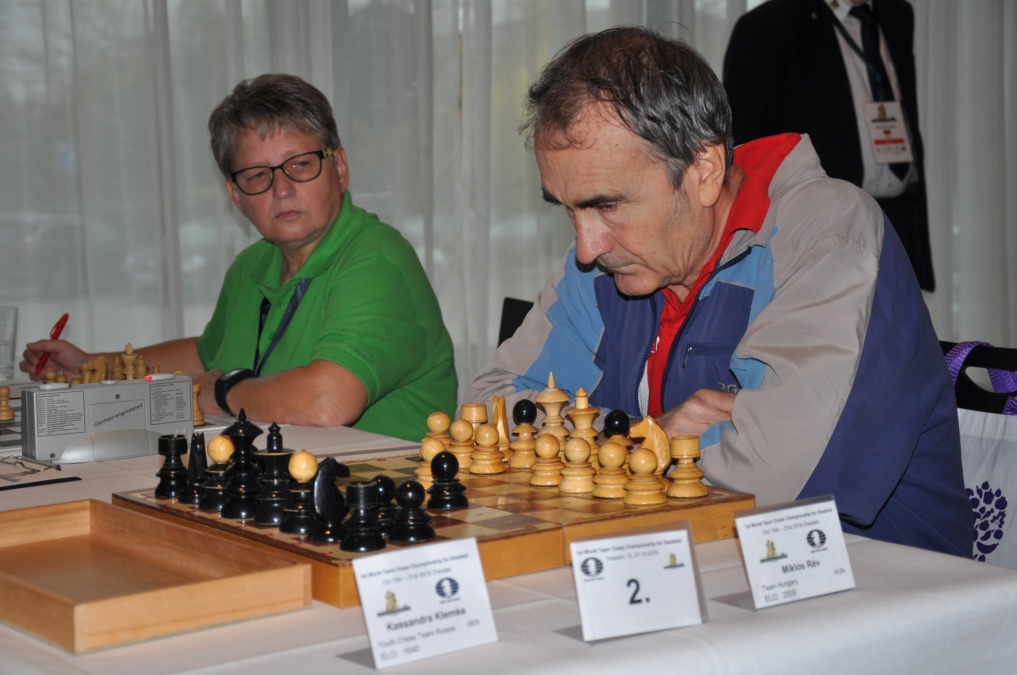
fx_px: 1905
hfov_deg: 29.9
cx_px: 508
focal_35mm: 68
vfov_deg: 20.1
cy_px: 338
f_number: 4.8
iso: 250
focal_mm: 45
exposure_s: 1/60
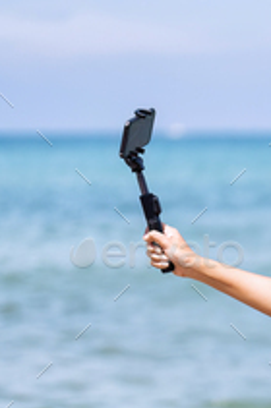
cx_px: 441
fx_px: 1586
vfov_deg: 14.6
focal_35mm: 140
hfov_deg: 9.4
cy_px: 343
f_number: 1.2
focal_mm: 50
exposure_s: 1/8000
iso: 100
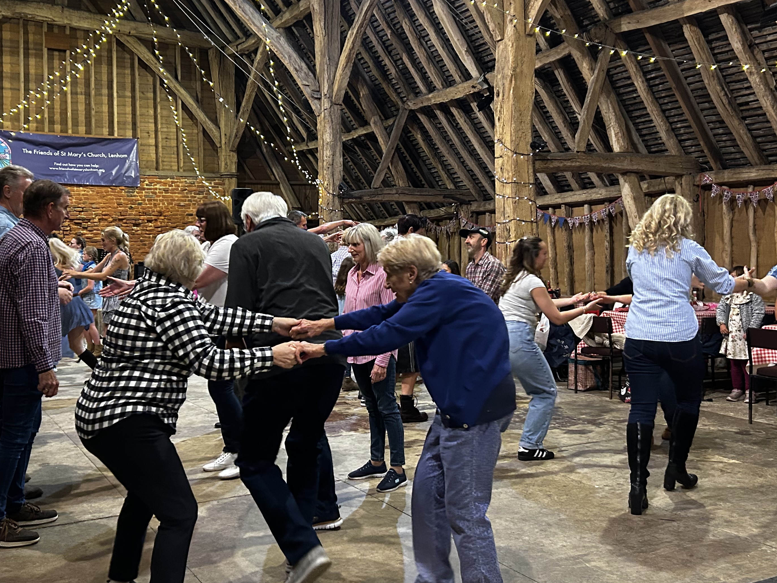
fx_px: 853
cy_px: 258
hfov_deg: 48.9
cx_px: 357
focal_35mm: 38
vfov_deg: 37.7
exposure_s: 1/50
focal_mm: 5.7
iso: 400
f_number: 1.5
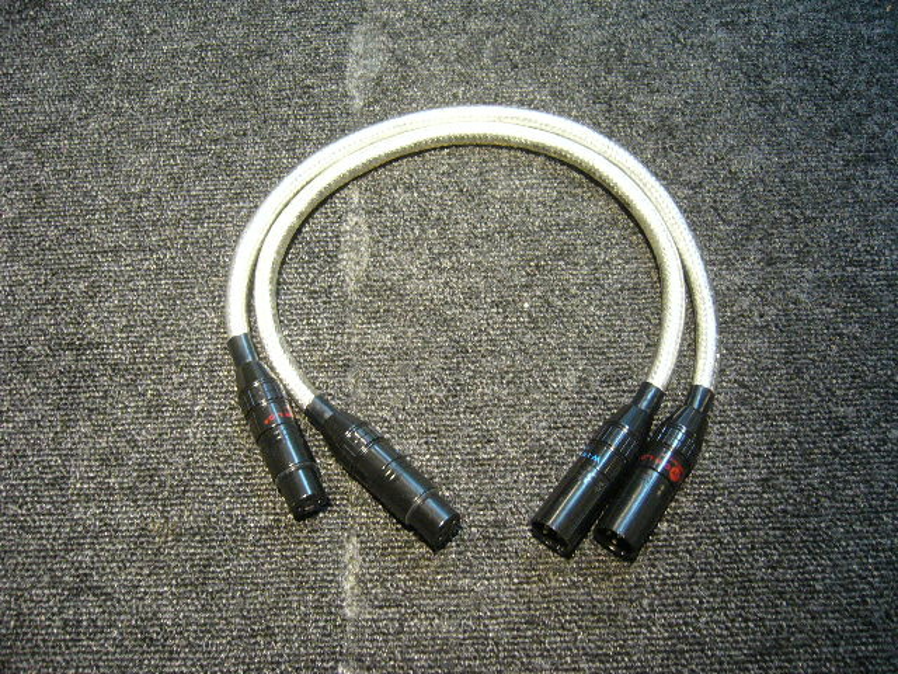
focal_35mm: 35
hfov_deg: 52.6
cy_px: 337
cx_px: 449
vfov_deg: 40.7
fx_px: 908
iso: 160
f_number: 2.8
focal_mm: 5.8
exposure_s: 1/13
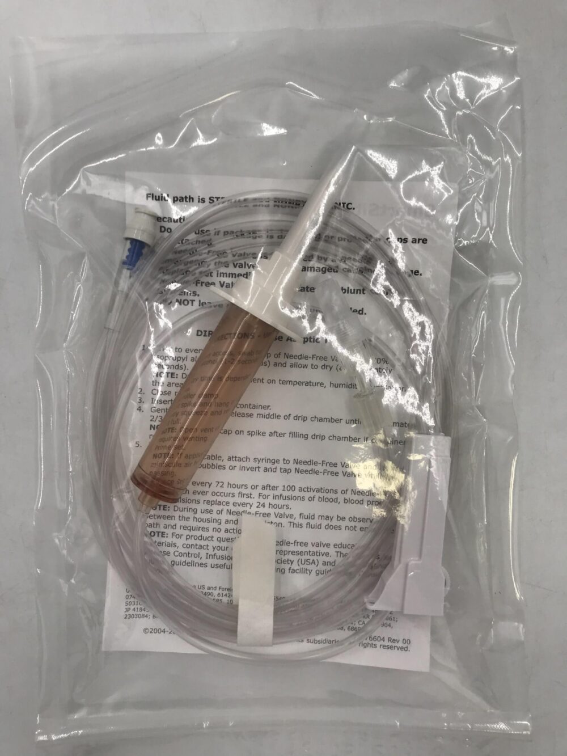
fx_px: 611
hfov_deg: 49.8
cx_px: 284
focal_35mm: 28
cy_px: 378
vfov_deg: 63.4
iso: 25
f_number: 1.8
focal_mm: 3.99
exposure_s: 1/120
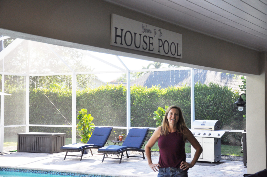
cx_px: 134
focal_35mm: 63
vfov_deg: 21.5
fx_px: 467
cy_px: 88
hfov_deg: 31.9
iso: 640
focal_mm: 42
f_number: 6.3
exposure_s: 1/640
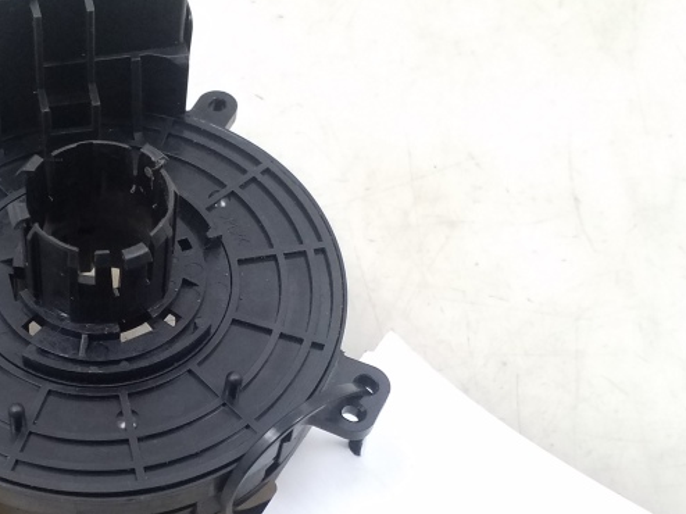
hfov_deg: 33.1
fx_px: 1109
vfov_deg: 26.0
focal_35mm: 56
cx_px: 106
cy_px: 324
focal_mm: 3.6
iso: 200
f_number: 1.9
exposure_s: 1/50
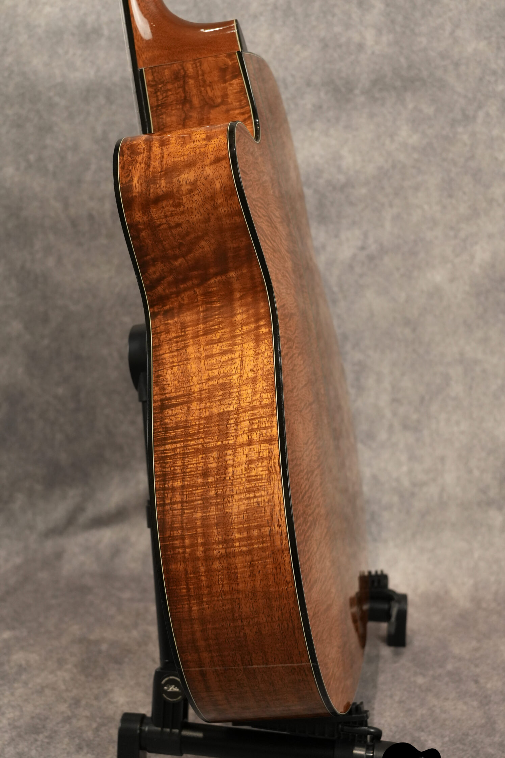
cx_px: 226
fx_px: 1199
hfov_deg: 23.8
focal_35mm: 57
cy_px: 353
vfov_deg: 35.0
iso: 2000
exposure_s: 1/100
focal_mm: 50
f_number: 5.6
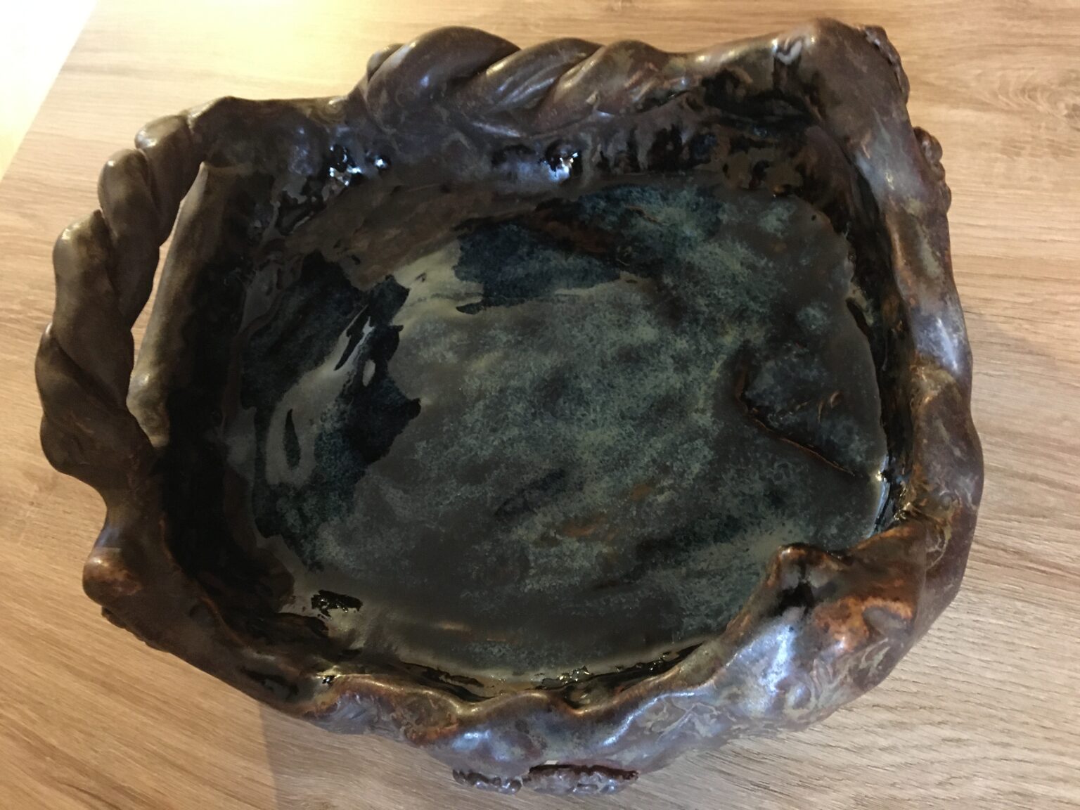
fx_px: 905
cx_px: 540
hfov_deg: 61.7
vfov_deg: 48.2
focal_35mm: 29
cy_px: 405
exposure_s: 1/17
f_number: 2.2
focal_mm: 4.15
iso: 500
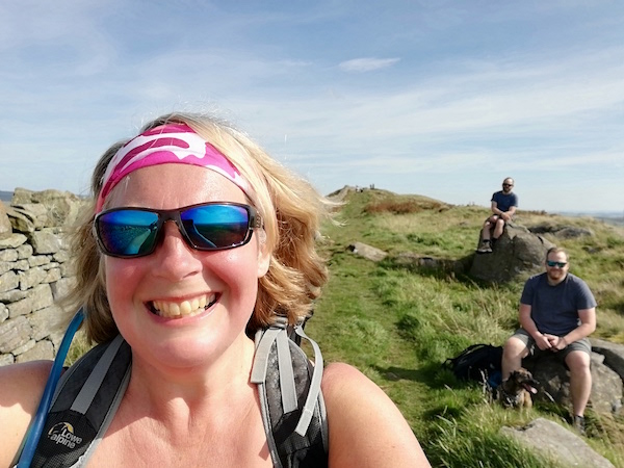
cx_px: 312
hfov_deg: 65.3
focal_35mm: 27
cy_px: 234
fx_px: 487
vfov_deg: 51.4
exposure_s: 1/1443
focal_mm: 3.6
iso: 50
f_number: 2
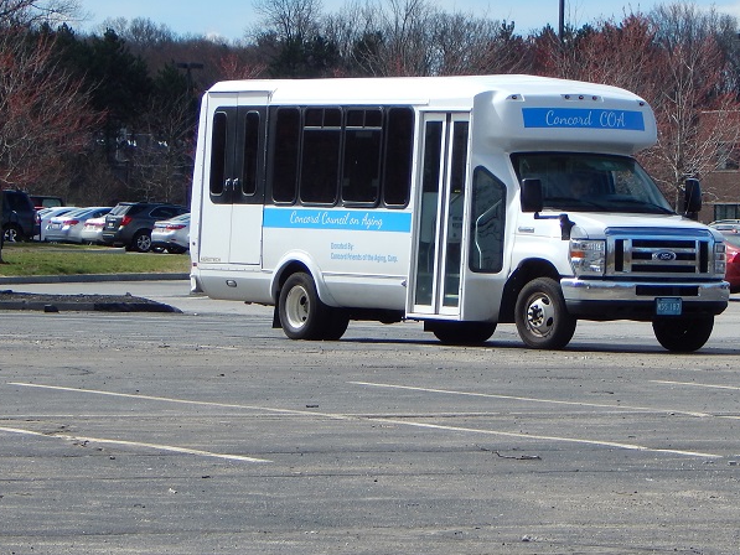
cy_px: 242
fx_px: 5046
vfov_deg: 6.3
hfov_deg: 8.4
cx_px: 503
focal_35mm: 236
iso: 125
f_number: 4.9
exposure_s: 1/800
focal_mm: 25.3
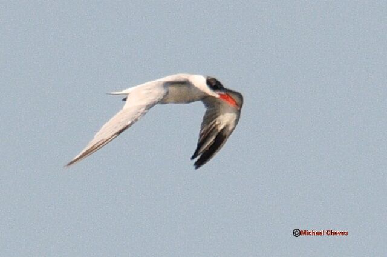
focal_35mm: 600
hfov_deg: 3.4
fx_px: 6437
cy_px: 128
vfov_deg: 2.3
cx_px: 194
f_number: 8
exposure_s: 1/1250
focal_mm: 600
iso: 500
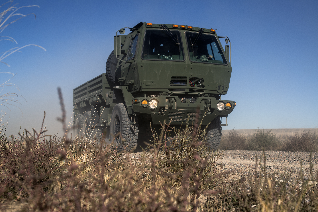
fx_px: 442
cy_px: 106
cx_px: 159
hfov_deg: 39.6
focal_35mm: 50
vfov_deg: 27.0
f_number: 6.3
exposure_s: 1/1250
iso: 200
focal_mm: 50
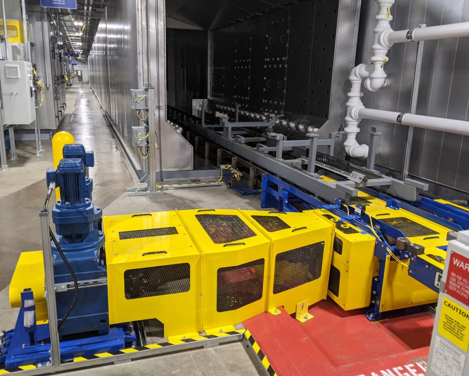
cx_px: 227
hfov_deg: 60.4
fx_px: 403
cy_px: 186
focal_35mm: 29
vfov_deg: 50.0
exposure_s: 1/24
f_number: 1.8
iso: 70
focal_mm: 4.44
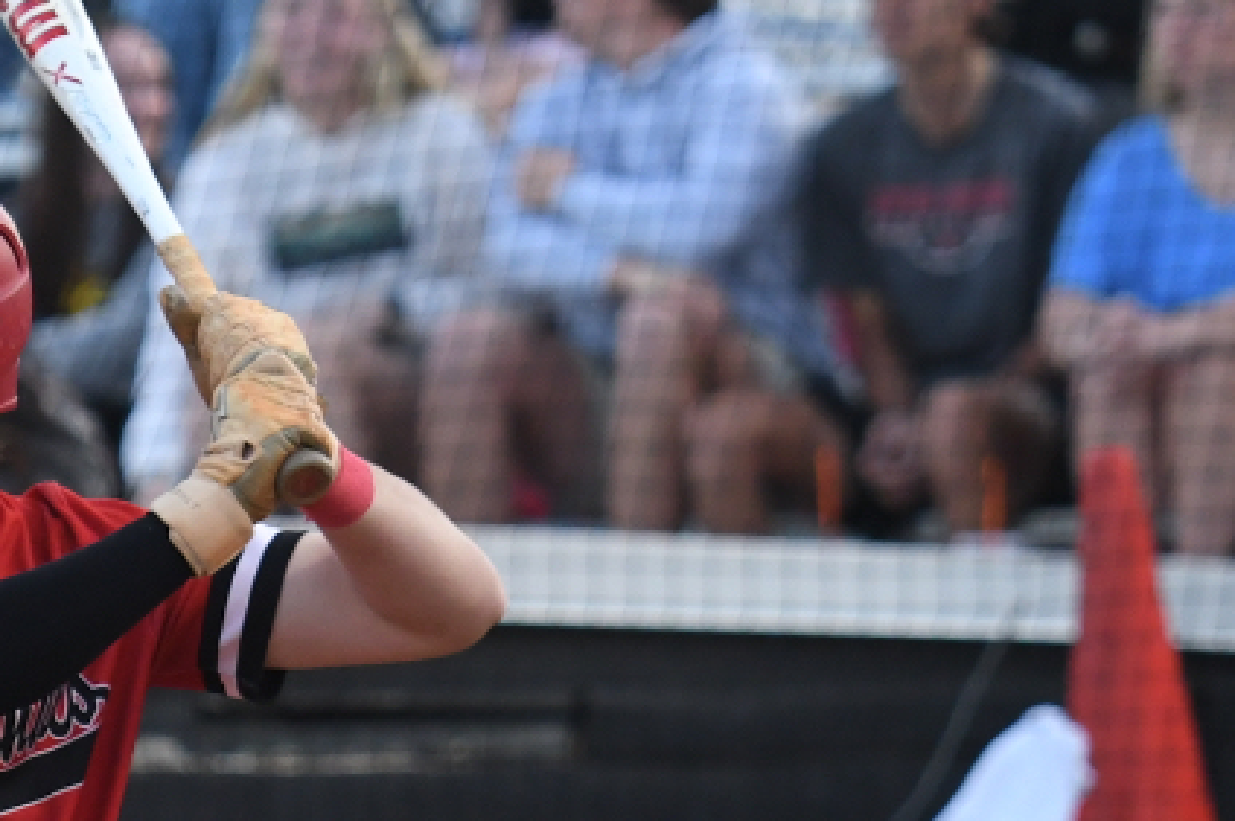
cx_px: -96
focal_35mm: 765
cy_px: 1224
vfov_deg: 1.8
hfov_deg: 2.7
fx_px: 26219
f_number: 2.8
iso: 800
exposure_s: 1/1000
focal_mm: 135
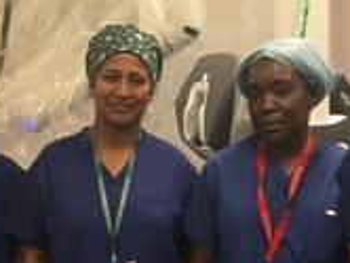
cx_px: 229
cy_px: 234
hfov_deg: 21.0
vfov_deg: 15.8
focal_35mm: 93
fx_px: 942
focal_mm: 4.15
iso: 160
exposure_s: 1/33
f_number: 2.2
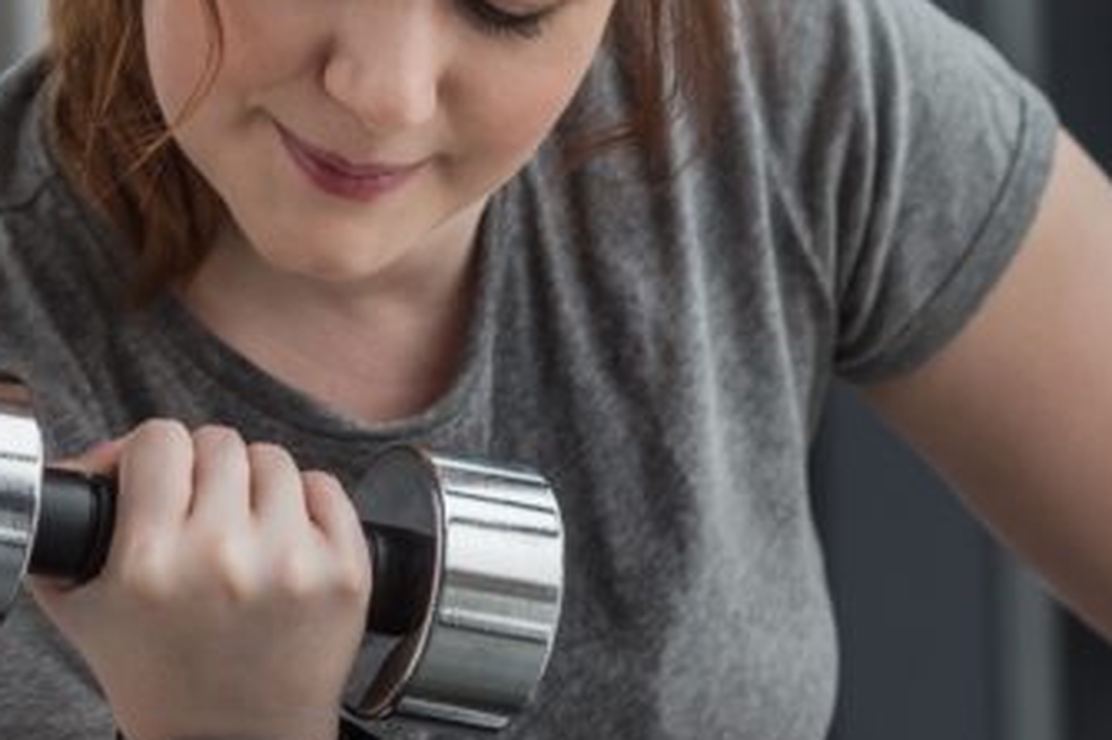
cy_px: 460
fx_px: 9447
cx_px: 910
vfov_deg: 4.5
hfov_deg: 6.7
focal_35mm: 306
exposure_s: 1/200
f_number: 3.5
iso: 400
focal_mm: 100
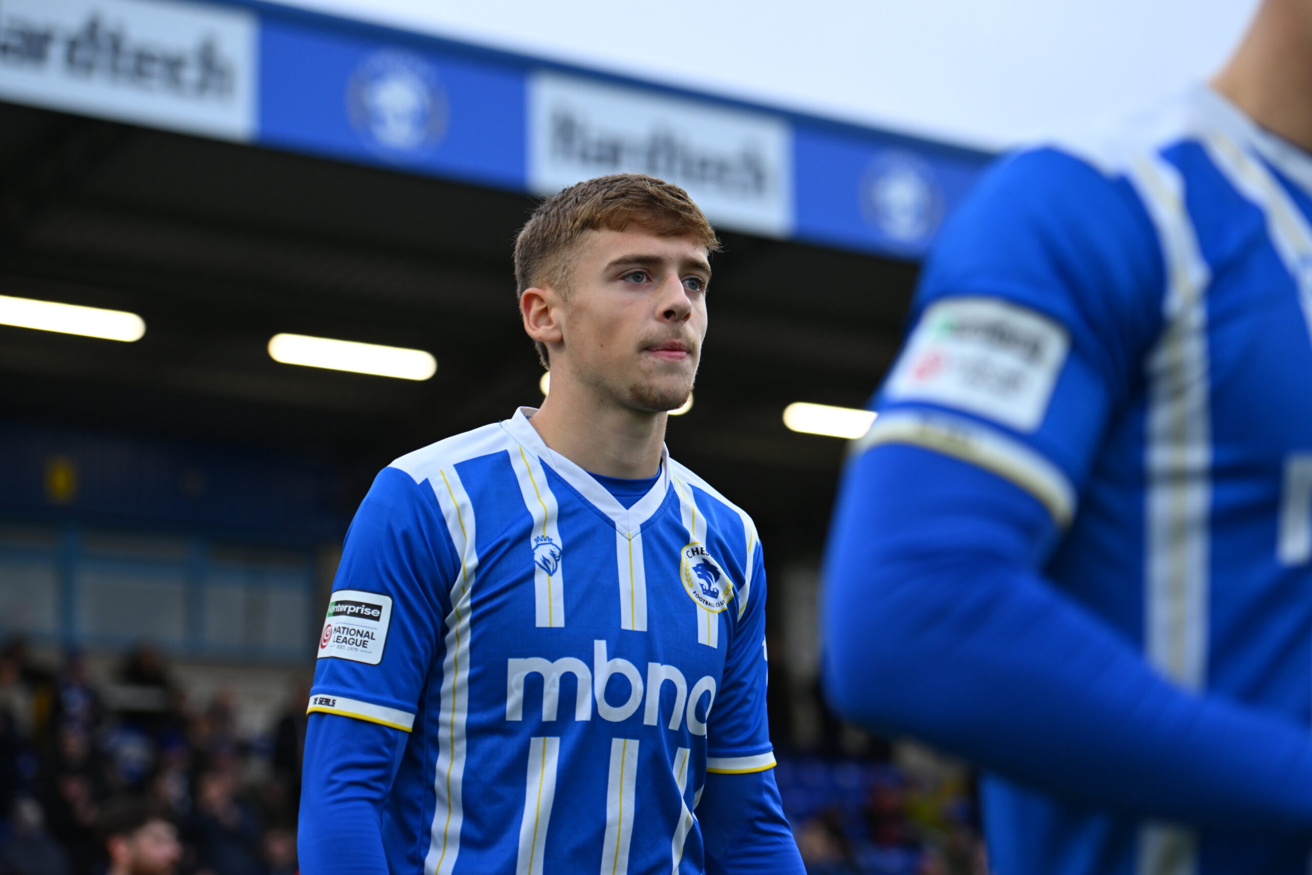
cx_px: 656
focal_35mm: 90
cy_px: 438
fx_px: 3280
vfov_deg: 15.2
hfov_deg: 22.6
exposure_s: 1/800
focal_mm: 90
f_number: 2.8
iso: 1100
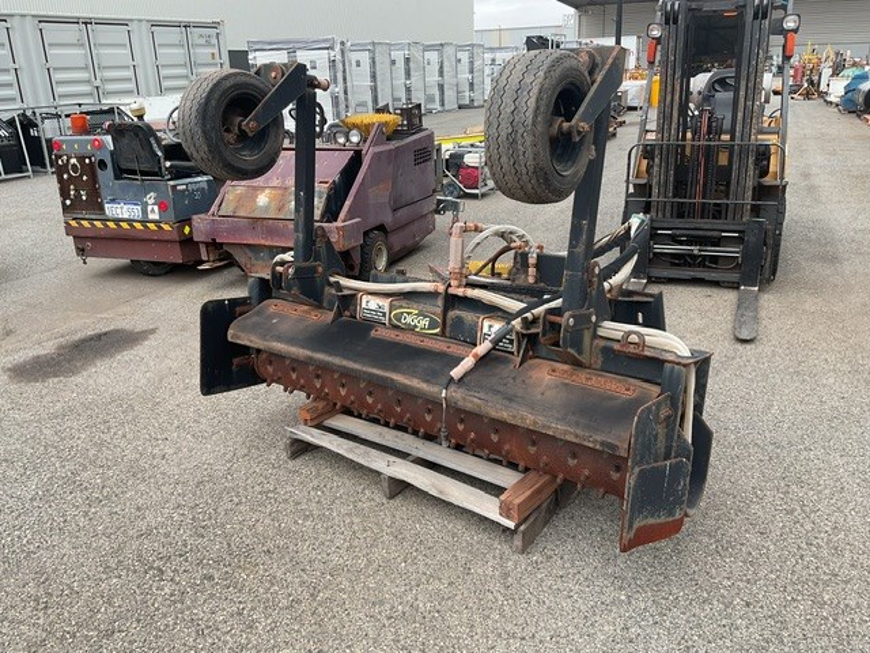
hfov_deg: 61.7
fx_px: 729
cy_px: 326
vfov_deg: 48.2
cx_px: 435
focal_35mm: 29
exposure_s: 1/176
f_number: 1.8
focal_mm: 3
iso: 16
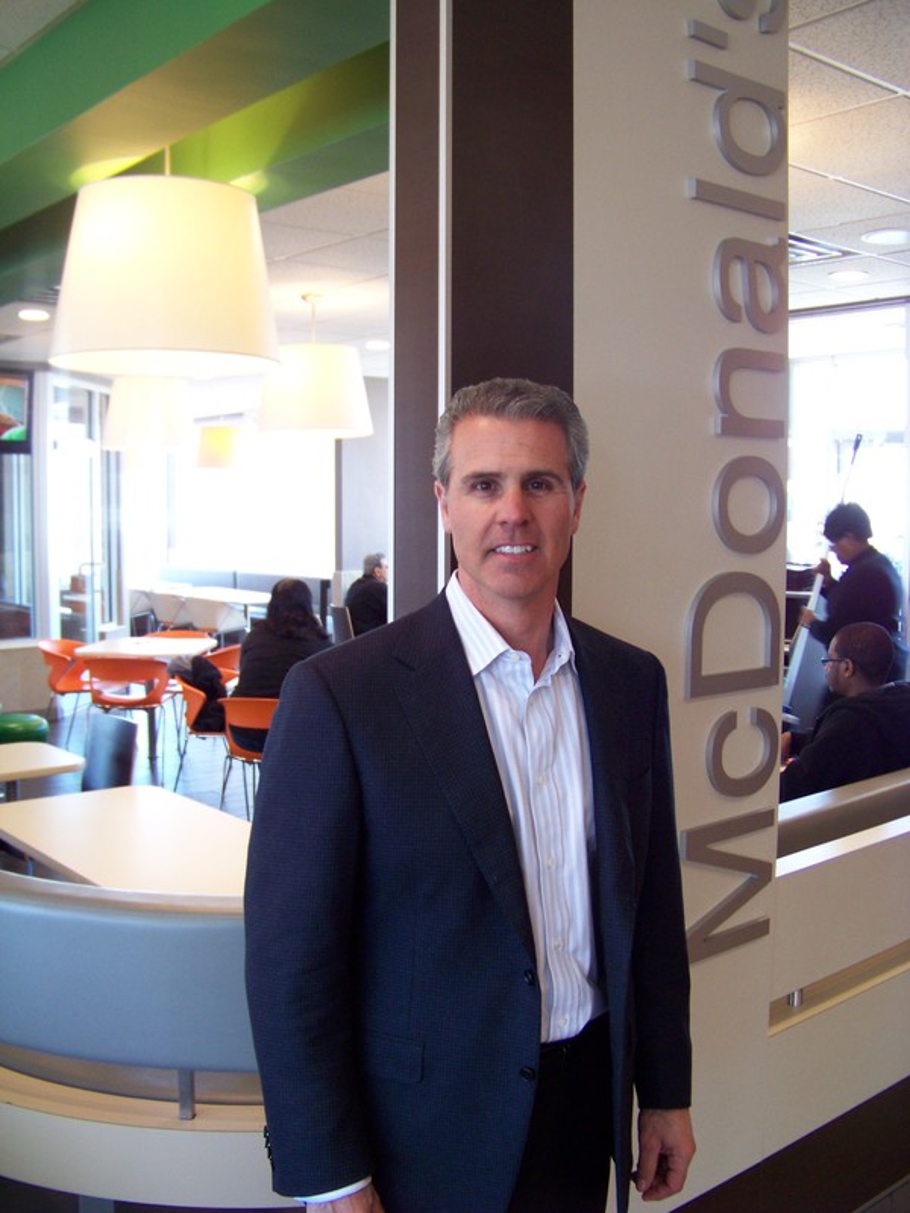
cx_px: 455
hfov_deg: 39.7
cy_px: 606
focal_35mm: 36
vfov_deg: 51.4
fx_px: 1262
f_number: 2.8
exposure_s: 1/30
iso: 155
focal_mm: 5.85
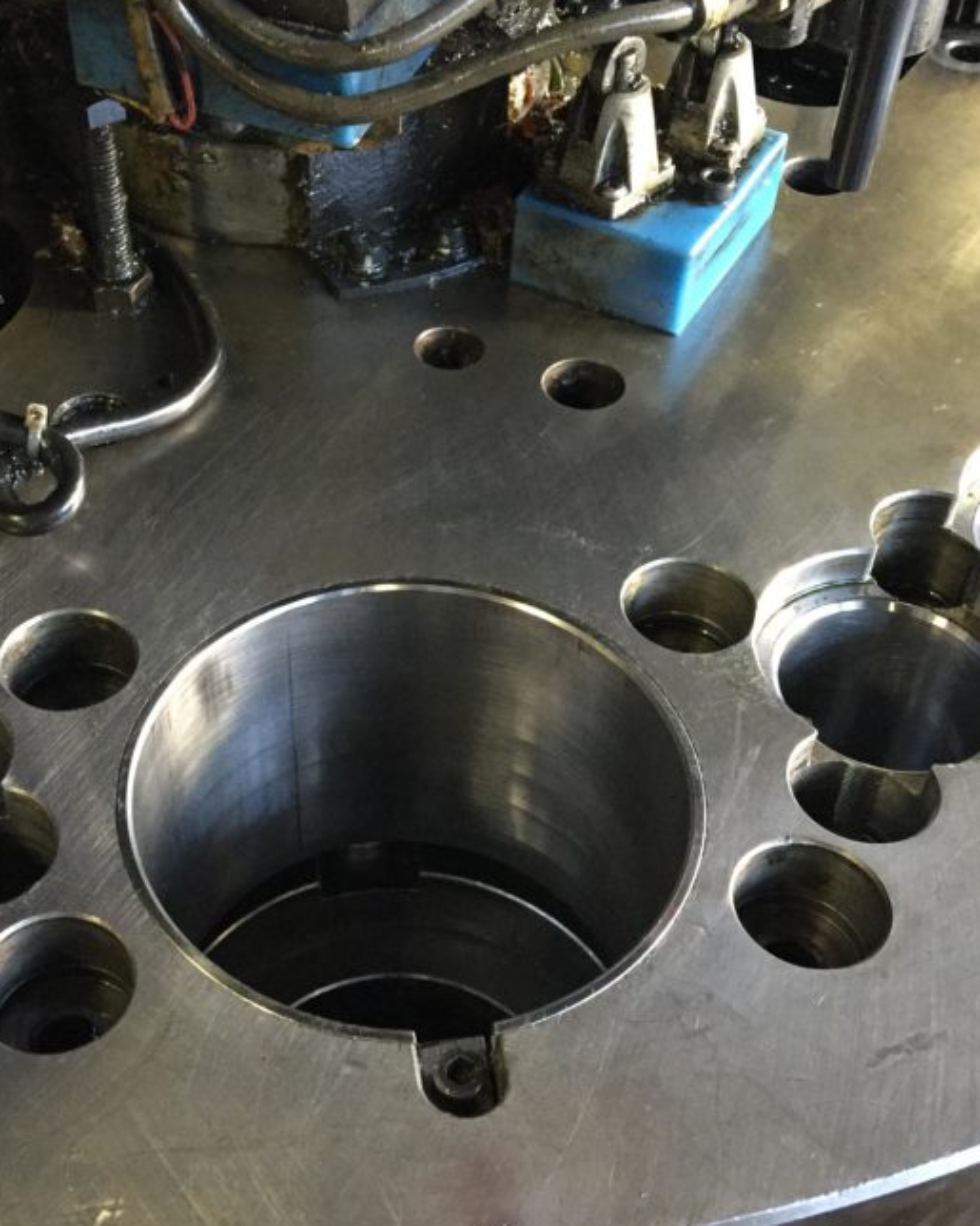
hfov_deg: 33.3
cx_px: 382
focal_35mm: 45
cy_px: 674
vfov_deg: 41.1
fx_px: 1632
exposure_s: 1/17
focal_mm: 4.15
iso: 400
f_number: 2.2
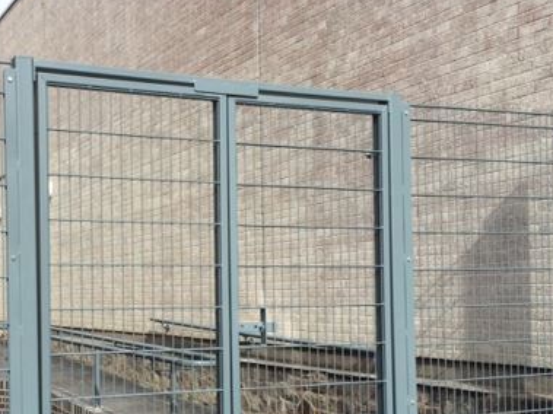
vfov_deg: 29.4
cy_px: 289
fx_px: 783
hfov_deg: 37.8
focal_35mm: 49
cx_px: 127
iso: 32
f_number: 2.2
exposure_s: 1/1325
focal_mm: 4.15
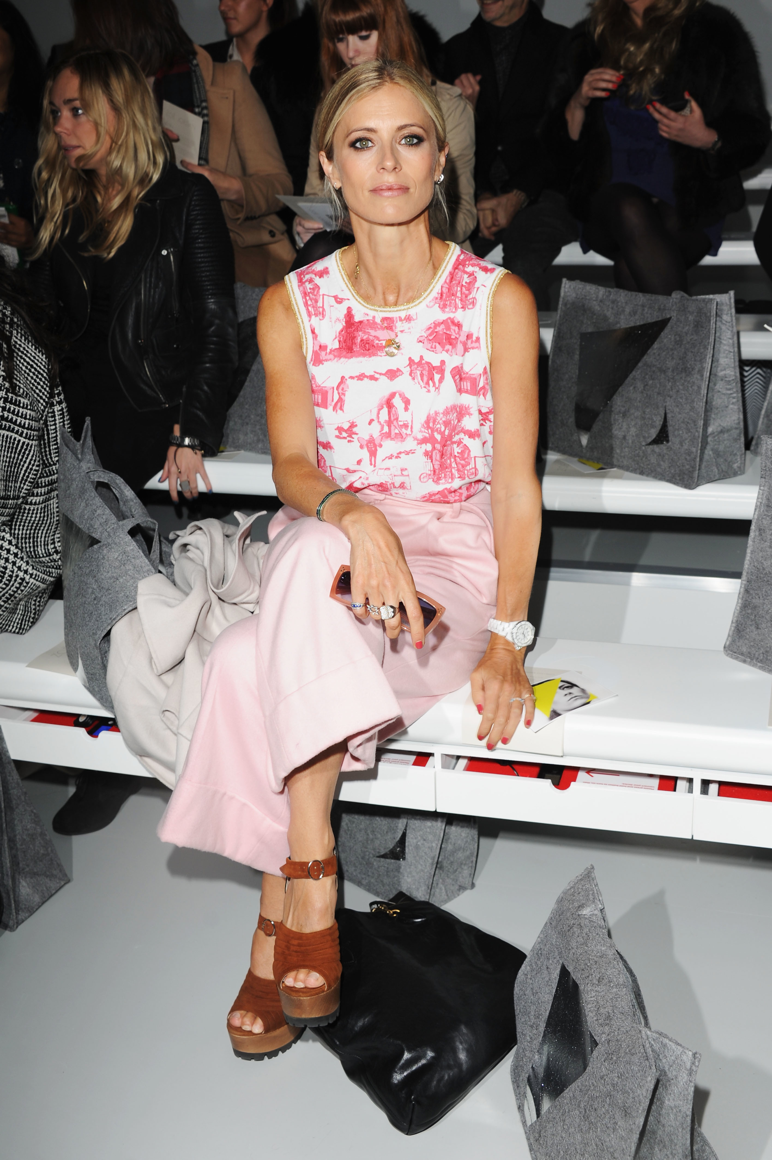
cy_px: 580
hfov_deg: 37.8
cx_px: 386
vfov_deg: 54.5
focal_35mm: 35
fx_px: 1127
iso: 200
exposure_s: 1/60
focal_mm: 35
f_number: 6.3
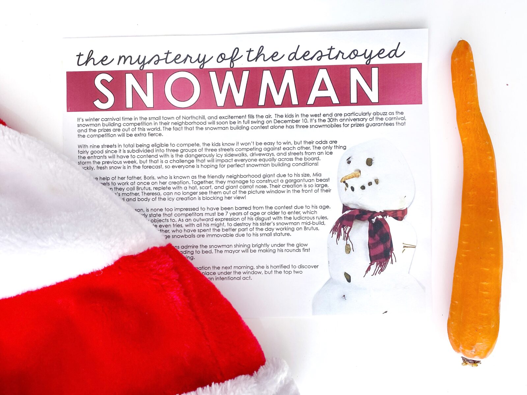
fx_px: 396
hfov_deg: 67.3
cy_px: 198
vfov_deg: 53.1
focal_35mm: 26
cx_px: 264
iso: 64
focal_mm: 4.25
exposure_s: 1/60
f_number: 1.8
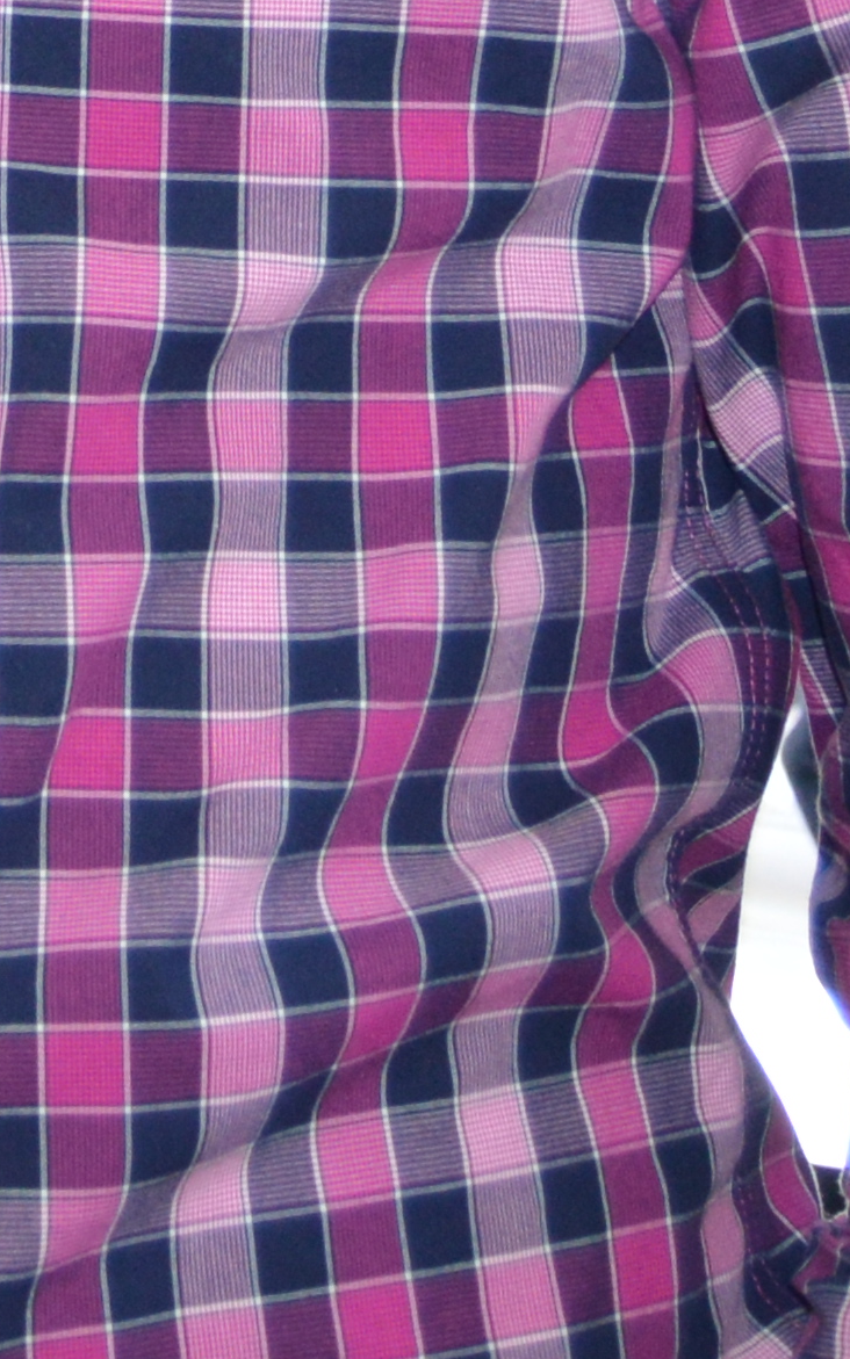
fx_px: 5818
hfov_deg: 7.8
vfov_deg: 12.4
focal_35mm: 157
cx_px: -1169
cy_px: -912
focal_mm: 20
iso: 400
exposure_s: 1/100
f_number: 4
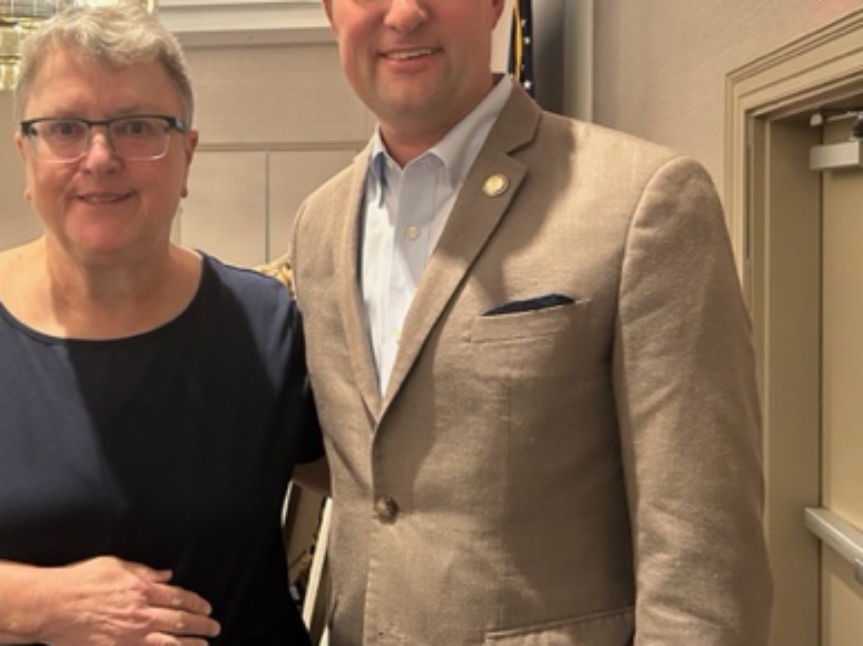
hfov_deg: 42.7
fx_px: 1072
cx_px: 232
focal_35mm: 43
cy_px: 245
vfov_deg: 33.4
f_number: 1.5
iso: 400
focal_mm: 5.7
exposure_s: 1/40
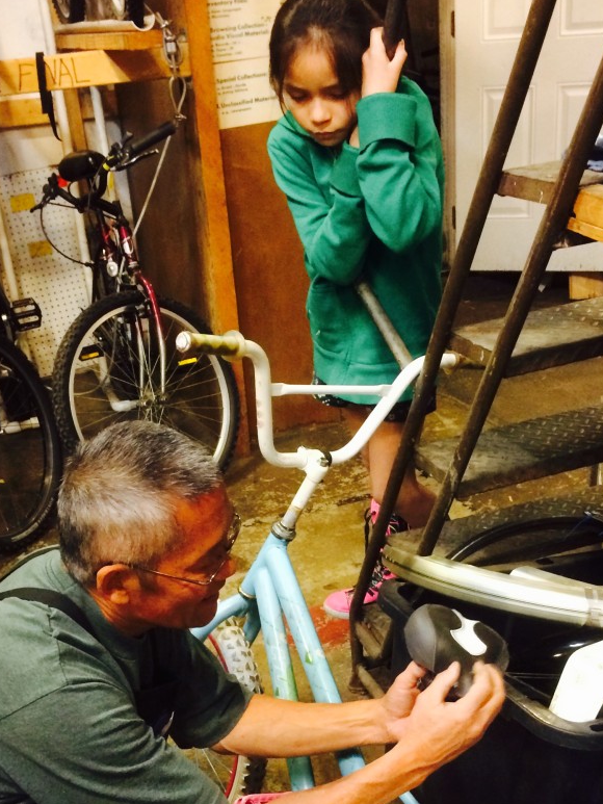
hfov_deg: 30.9
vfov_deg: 40.0
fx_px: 1091
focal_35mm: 47
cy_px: 529
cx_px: 299
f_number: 2.2
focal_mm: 4.15
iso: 250
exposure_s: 1/20
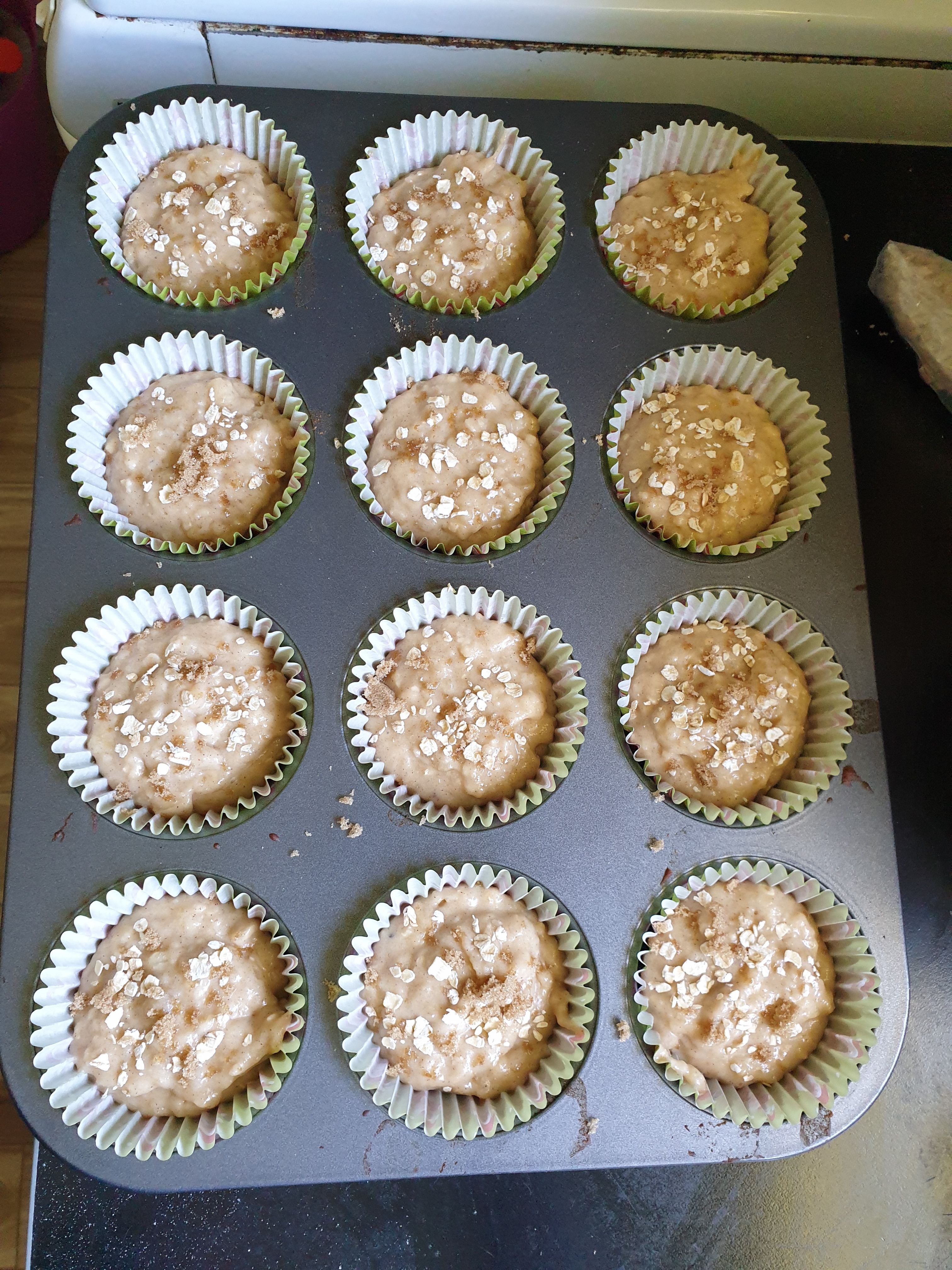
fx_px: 953
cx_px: 476
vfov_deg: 67.3
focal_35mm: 26
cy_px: 635
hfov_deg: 53.1
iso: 200
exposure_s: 1/50
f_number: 2.4
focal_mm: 4.3
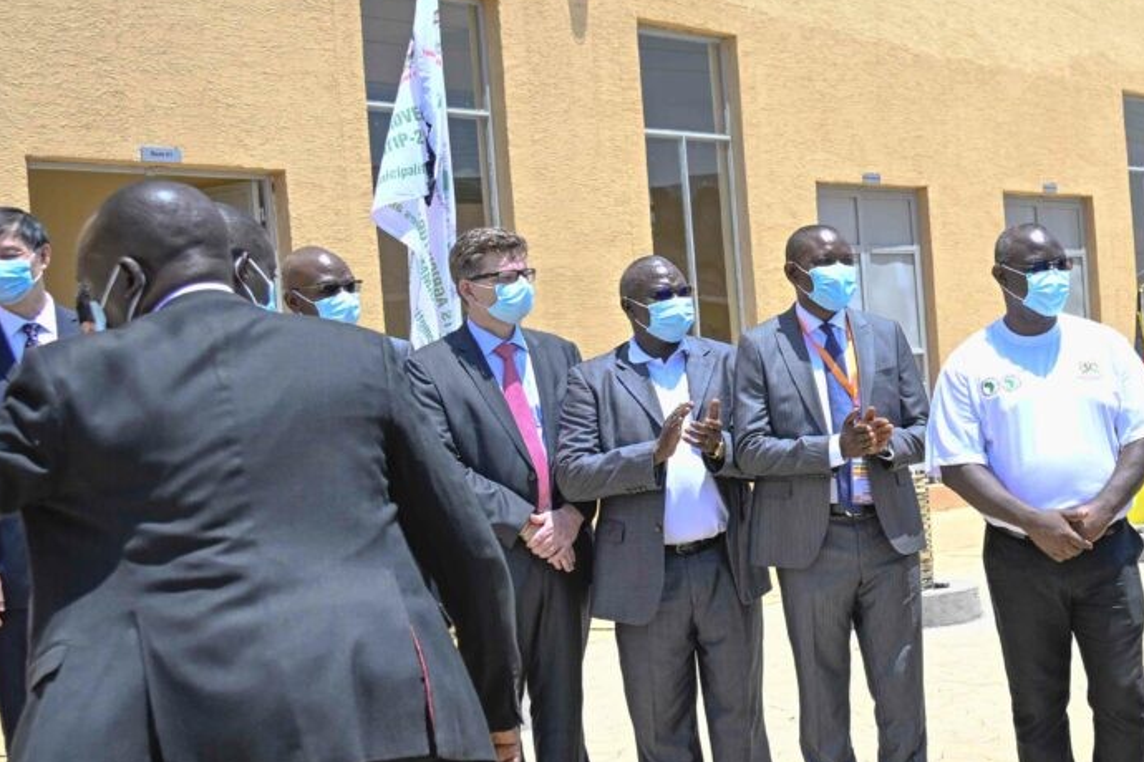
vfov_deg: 19.4
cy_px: 401
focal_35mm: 70
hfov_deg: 26.8
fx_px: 2228
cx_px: 1205
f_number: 4.8
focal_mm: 31.5
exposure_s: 1/2500
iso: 720
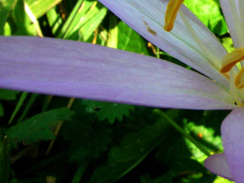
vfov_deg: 18.3
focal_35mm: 80
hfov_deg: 23.2
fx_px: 564
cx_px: 254
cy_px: 41
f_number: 6.6
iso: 400
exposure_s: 1/400
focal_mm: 6.3
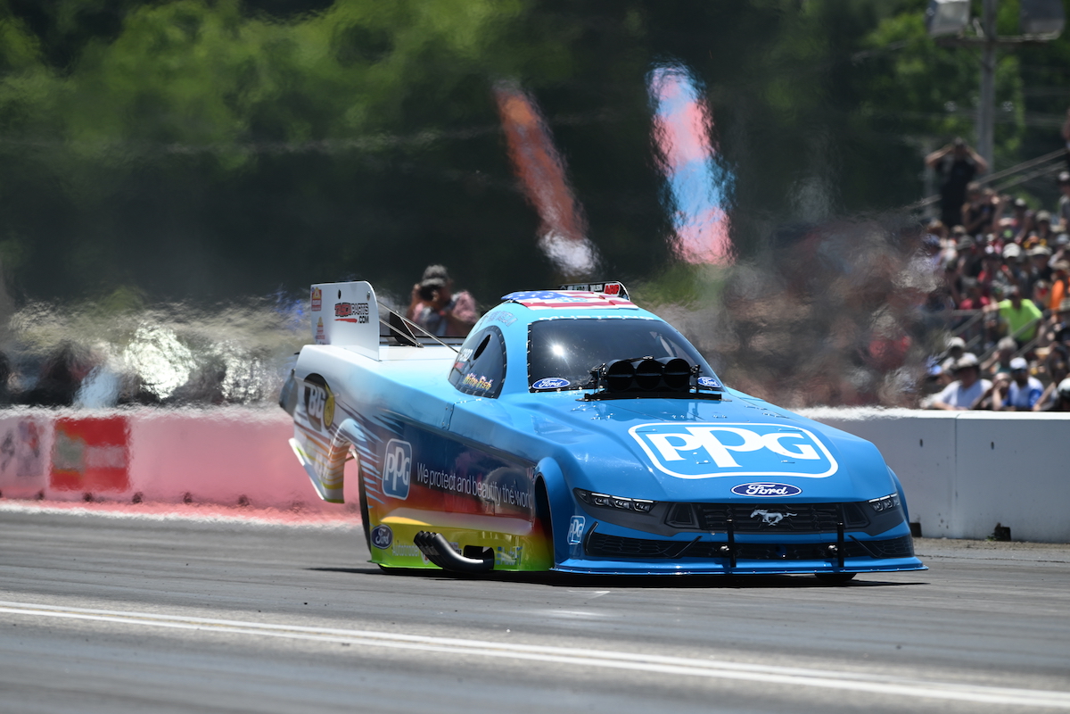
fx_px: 8916
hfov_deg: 6.9
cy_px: 357
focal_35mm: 300
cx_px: 535
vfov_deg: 4.6
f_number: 5.6
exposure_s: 1/1600
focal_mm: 300
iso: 200
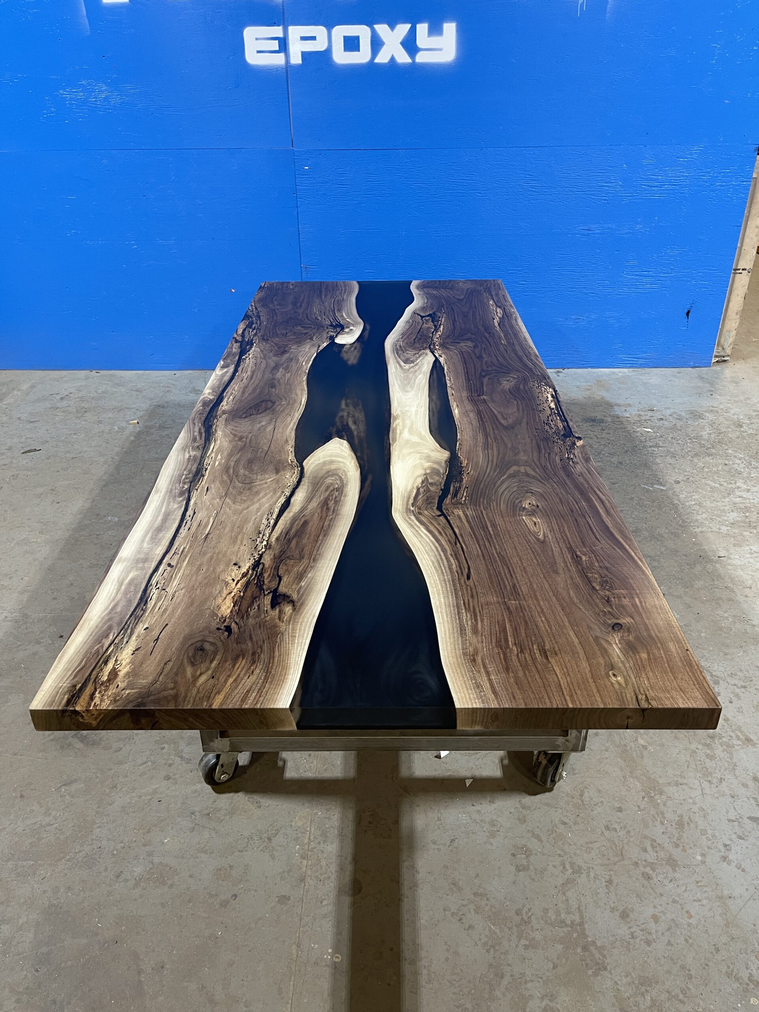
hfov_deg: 53.1
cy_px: 506
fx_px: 760
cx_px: 380
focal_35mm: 26
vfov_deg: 67.3
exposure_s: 1/60
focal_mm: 5.1
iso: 250
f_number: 1.6
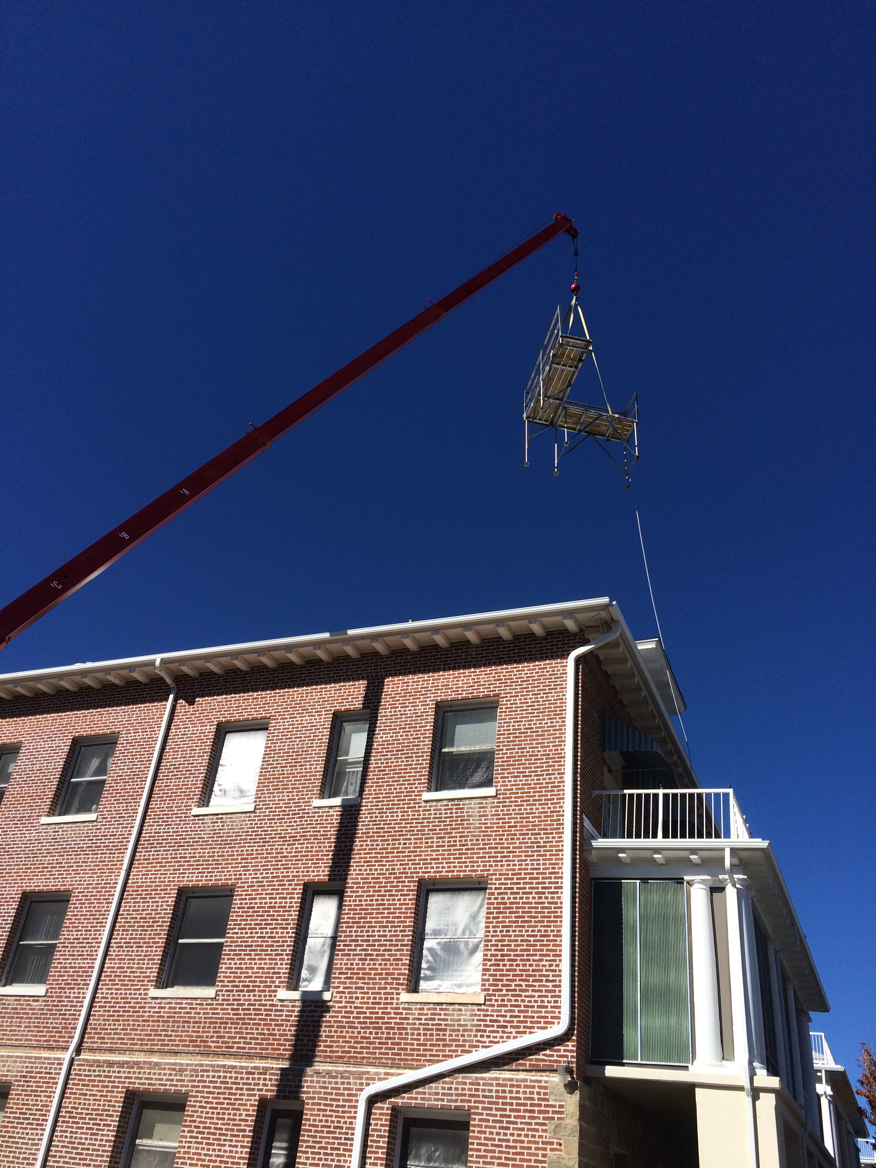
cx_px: 438
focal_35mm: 29
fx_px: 979
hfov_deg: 48.2
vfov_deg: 61.7
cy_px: 584
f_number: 2.2
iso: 32
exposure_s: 1/2933
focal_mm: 4.15
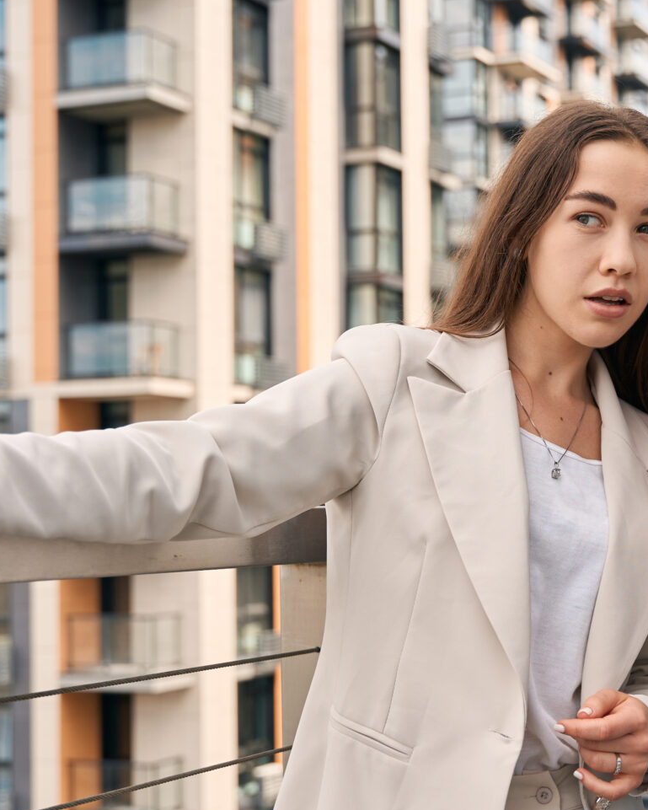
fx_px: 1726
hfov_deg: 20.9
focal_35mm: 72
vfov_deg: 26.4
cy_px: 446
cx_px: 555
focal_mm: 36
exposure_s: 1/400
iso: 100
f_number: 3.2
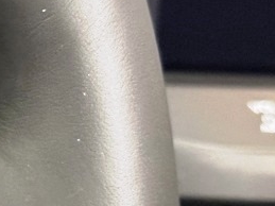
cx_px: -250
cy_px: 291
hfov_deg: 9.8
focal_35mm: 190
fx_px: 1509
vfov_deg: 7.7
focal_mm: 6.86
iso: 640
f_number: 1.78
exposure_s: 1/24
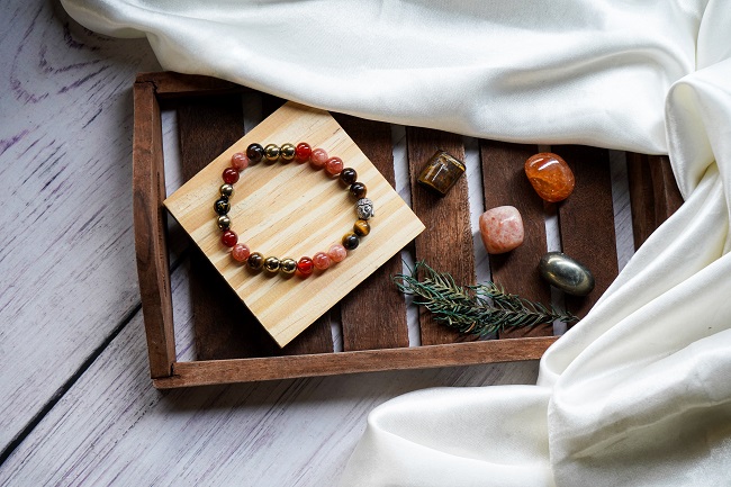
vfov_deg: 19.4
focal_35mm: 70
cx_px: 366
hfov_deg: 28.9
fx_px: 1421
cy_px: 244
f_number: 11
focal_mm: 70
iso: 1000
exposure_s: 1/160
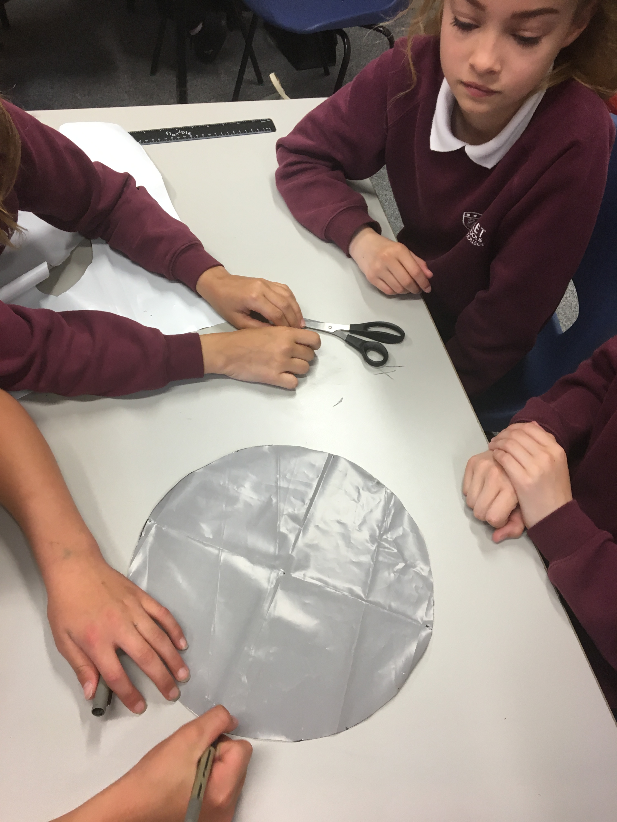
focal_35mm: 29
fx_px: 689
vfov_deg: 61.7
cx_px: 308
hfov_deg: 48.2
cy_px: 411
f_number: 2.2
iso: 80
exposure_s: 1/33
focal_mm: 4.15
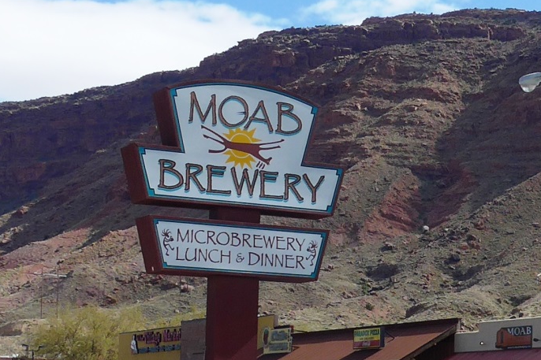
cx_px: 320
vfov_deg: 29.5
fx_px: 676
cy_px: 260
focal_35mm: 45
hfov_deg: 43.4
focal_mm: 6
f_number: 2.8
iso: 80
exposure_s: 1/1600
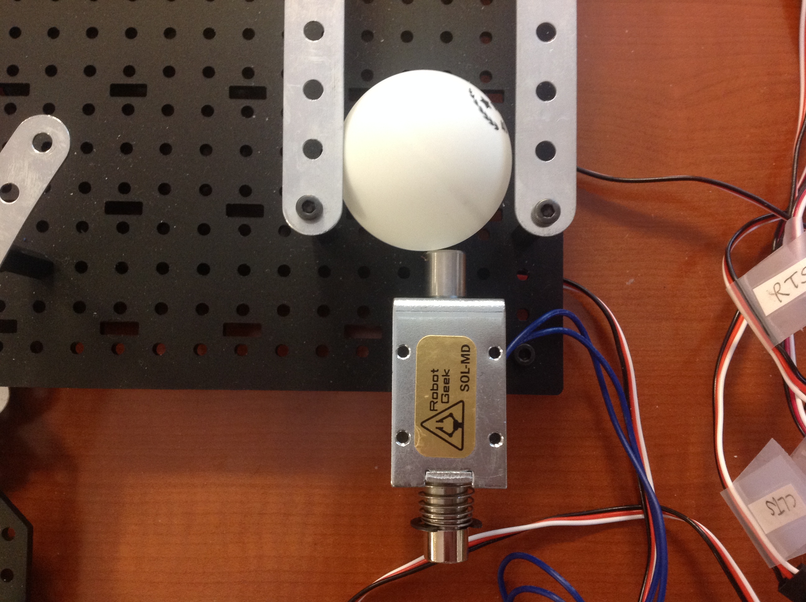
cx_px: 403
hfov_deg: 52.7
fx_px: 814
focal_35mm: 35
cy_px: 301
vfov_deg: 40.6
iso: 160
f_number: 2.4
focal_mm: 4.28
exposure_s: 1/15
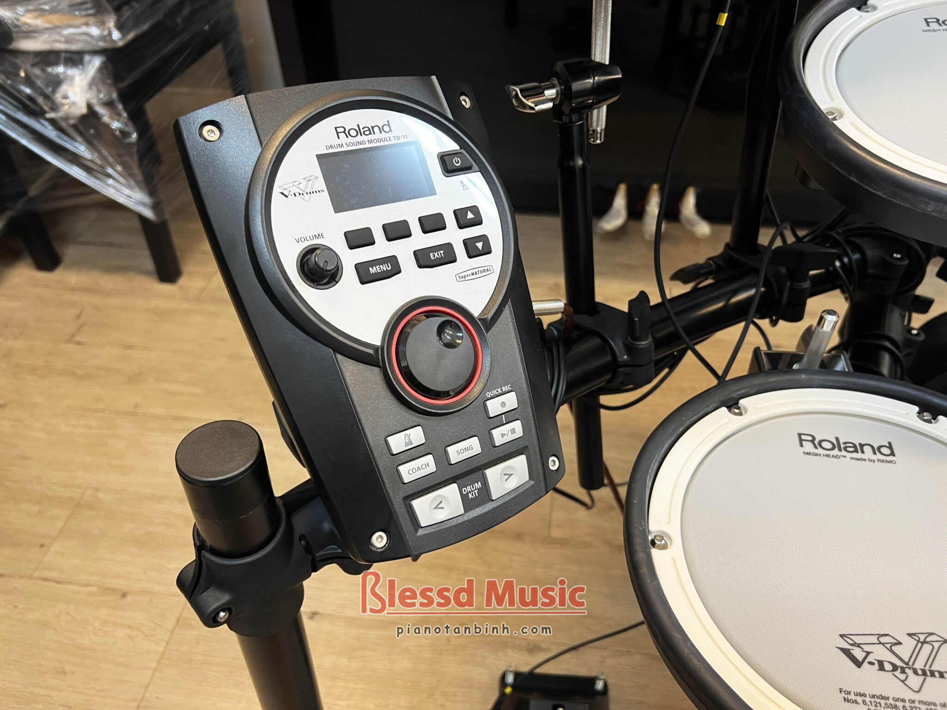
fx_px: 711
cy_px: 355
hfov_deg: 67.3
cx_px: 474
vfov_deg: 53.1
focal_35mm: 26
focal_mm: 5.7
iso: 100
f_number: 1.5
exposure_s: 1/50
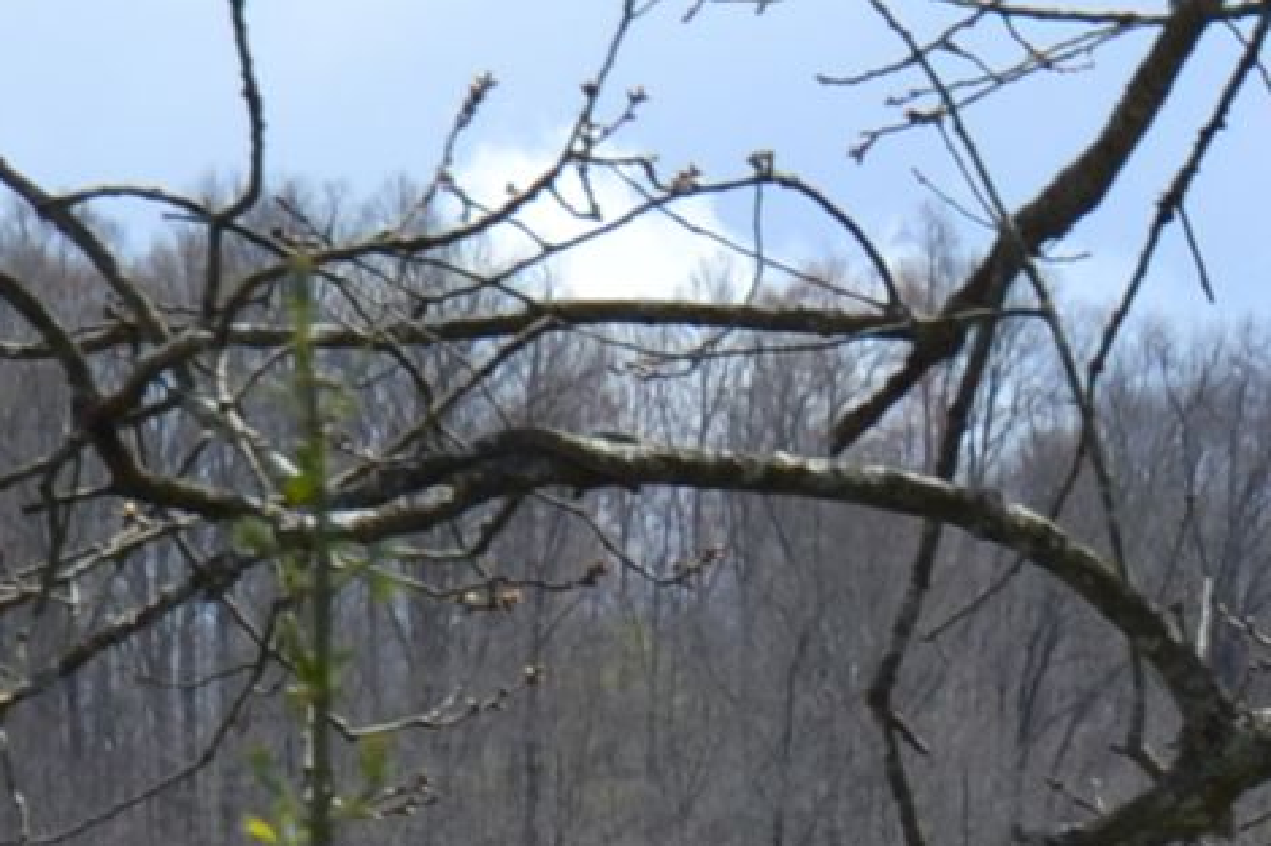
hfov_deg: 4.3
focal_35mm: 469
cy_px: 1464
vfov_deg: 2.9
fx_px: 16552
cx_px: 2953
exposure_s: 1/250
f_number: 8
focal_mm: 42
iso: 100
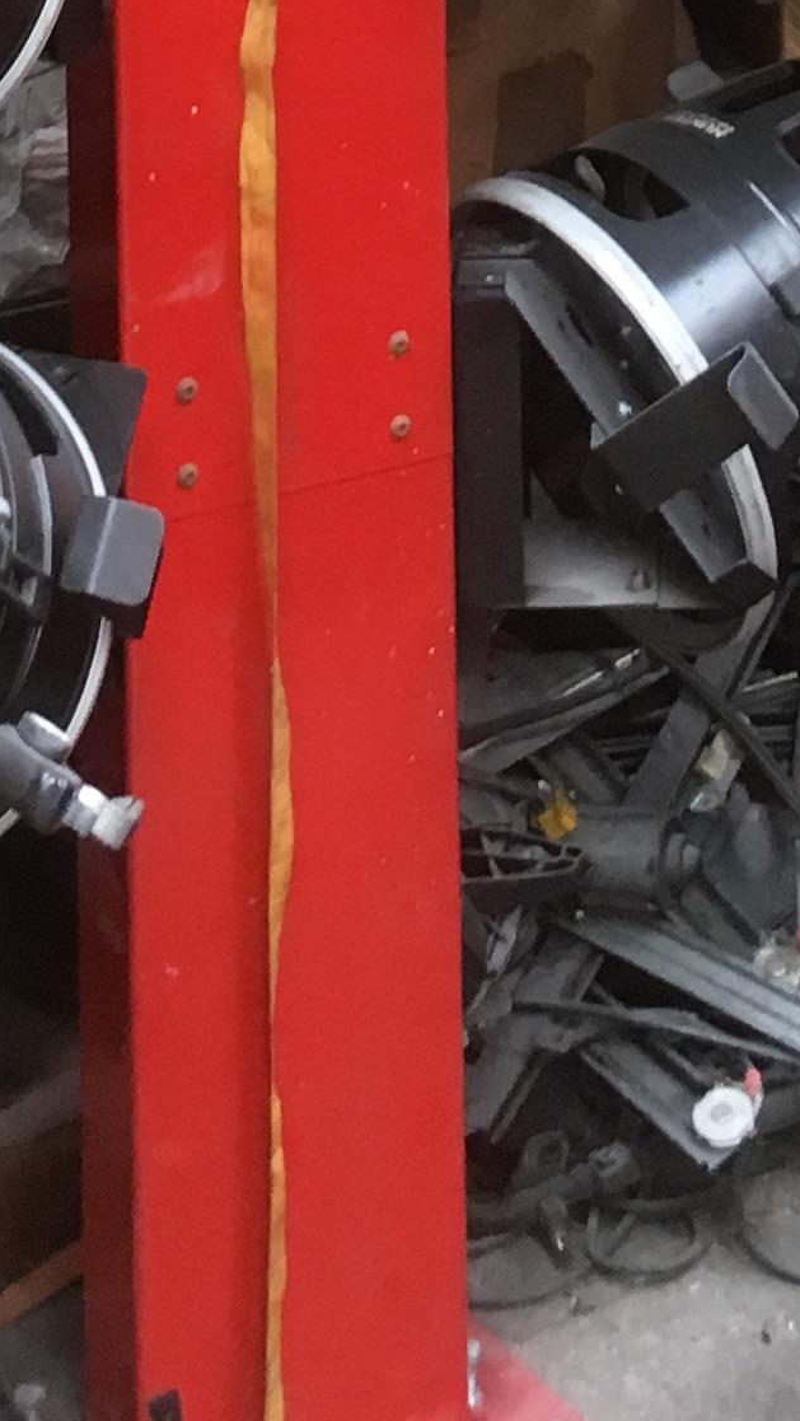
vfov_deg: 16.2
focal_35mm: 114
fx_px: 4296
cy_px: -1042
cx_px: 436
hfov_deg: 10.6
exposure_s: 1/33
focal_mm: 4.15
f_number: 2.2
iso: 50
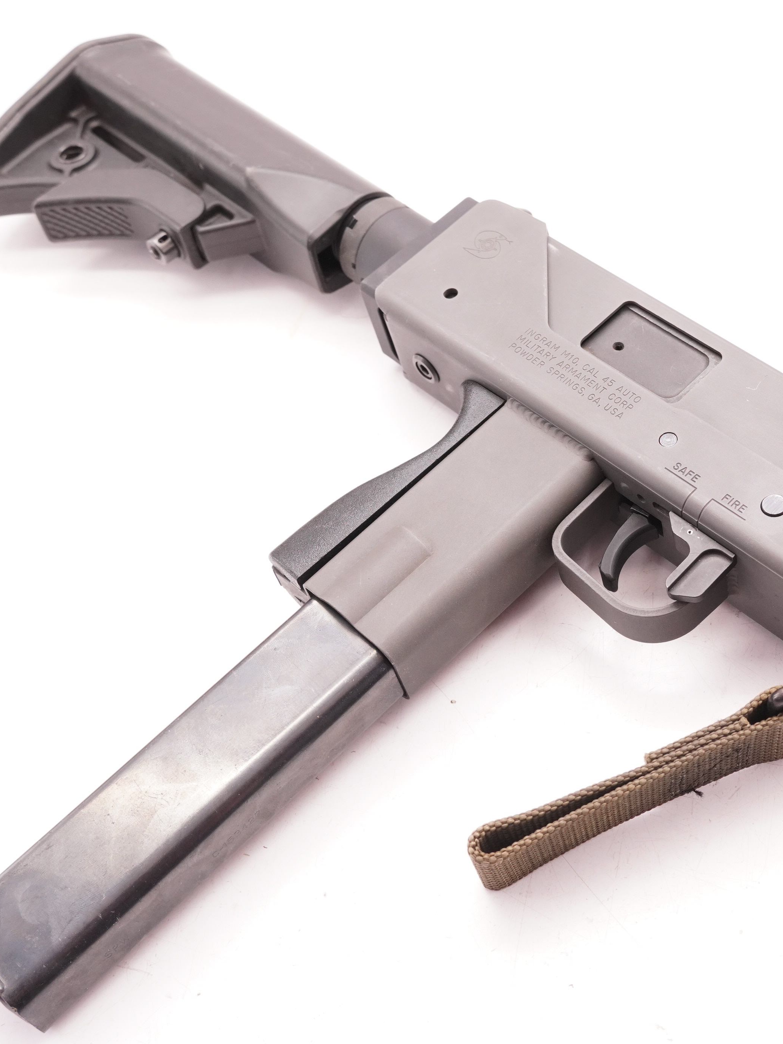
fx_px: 1530
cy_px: 529
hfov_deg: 28.4
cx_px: 543
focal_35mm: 51
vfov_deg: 37.7
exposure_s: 1/125
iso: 1000
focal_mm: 23
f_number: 5.6
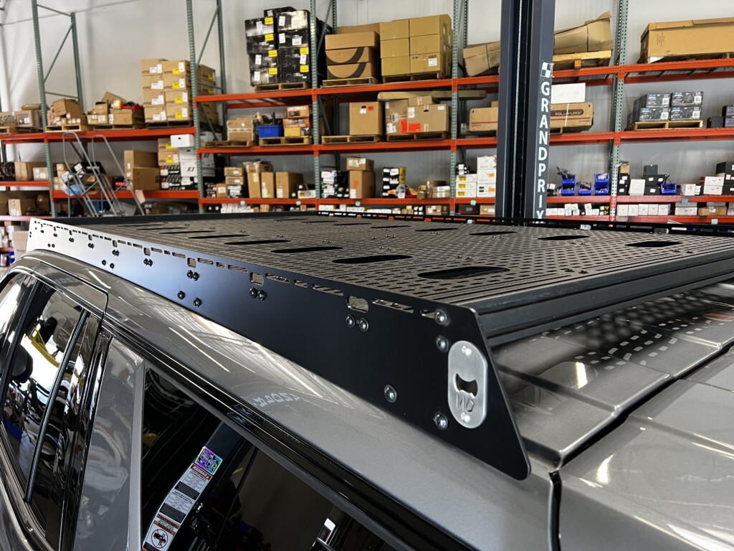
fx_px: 551
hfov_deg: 67.3
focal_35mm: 26
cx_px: 367
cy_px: 276
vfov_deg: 53.1
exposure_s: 1/60
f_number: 1.5
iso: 125
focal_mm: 5.7
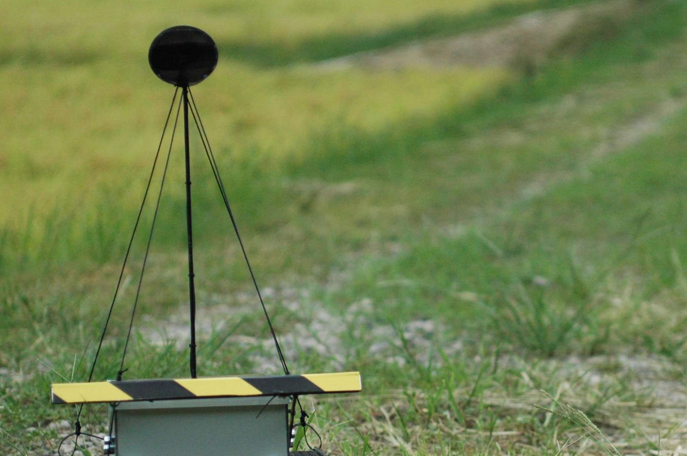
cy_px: 249
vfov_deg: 8.0
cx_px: 460
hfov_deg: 12.0
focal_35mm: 171
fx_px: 3260
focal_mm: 70
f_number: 2.8
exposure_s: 1/2500
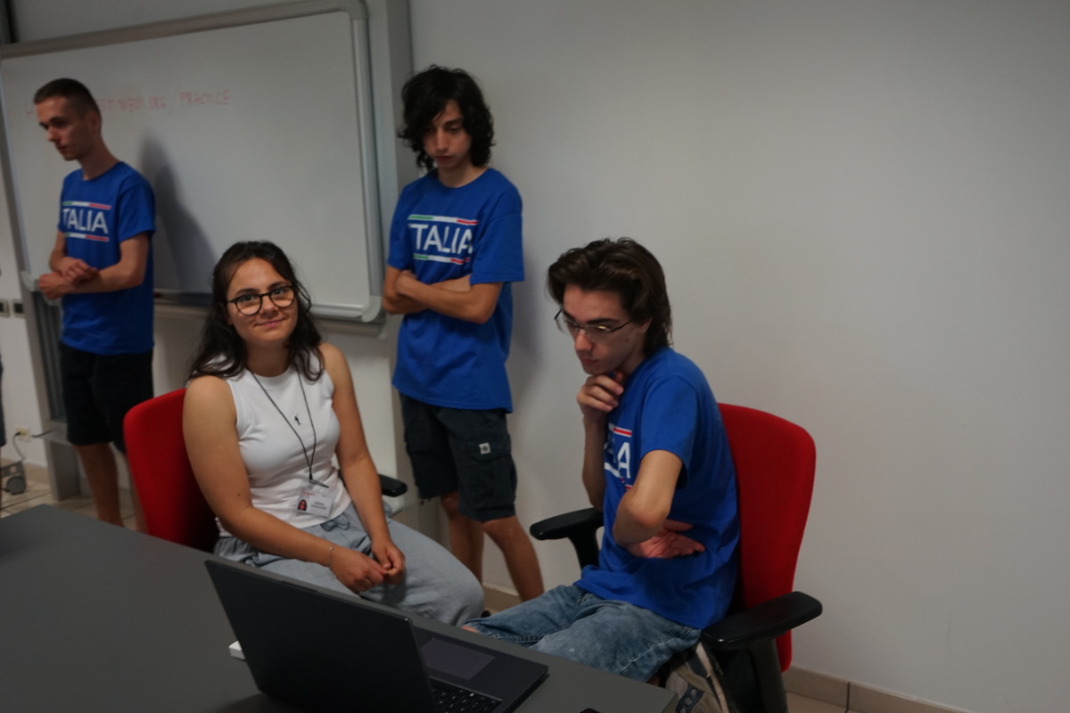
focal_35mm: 30
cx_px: 535
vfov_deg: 43.6
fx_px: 892
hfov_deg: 61.9
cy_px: 356
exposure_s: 1/60
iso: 1250
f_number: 6.3
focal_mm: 30
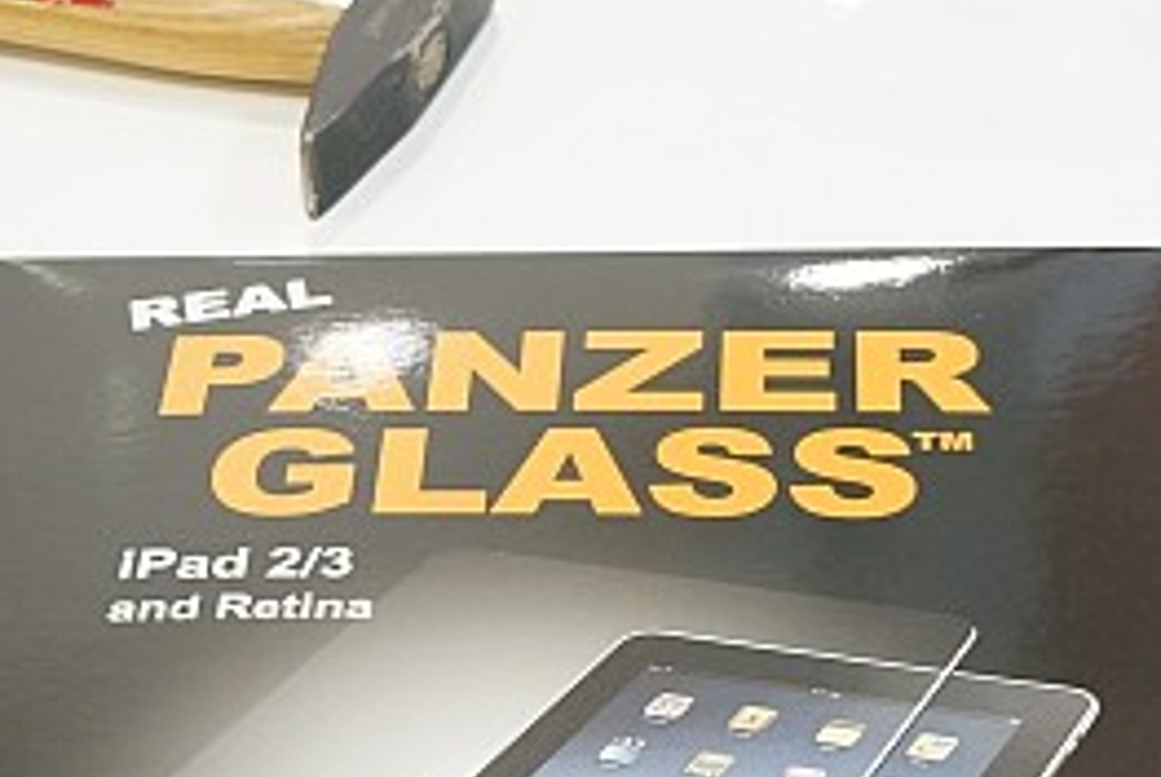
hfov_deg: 24.7
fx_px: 2647
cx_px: 516
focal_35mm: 82
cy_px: 574
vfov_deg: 16.6
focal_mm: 18
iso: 400
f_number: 5
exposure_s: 1/20
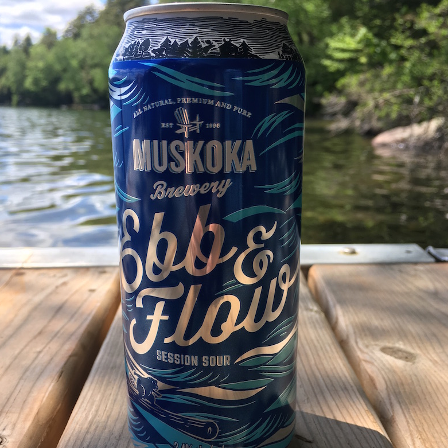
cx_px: 222
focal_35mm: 35
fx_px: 512
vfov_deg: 47.2
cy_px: 238
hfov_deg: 47.2
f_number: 2.2
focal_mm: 4.15
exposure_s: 1/610
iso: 25
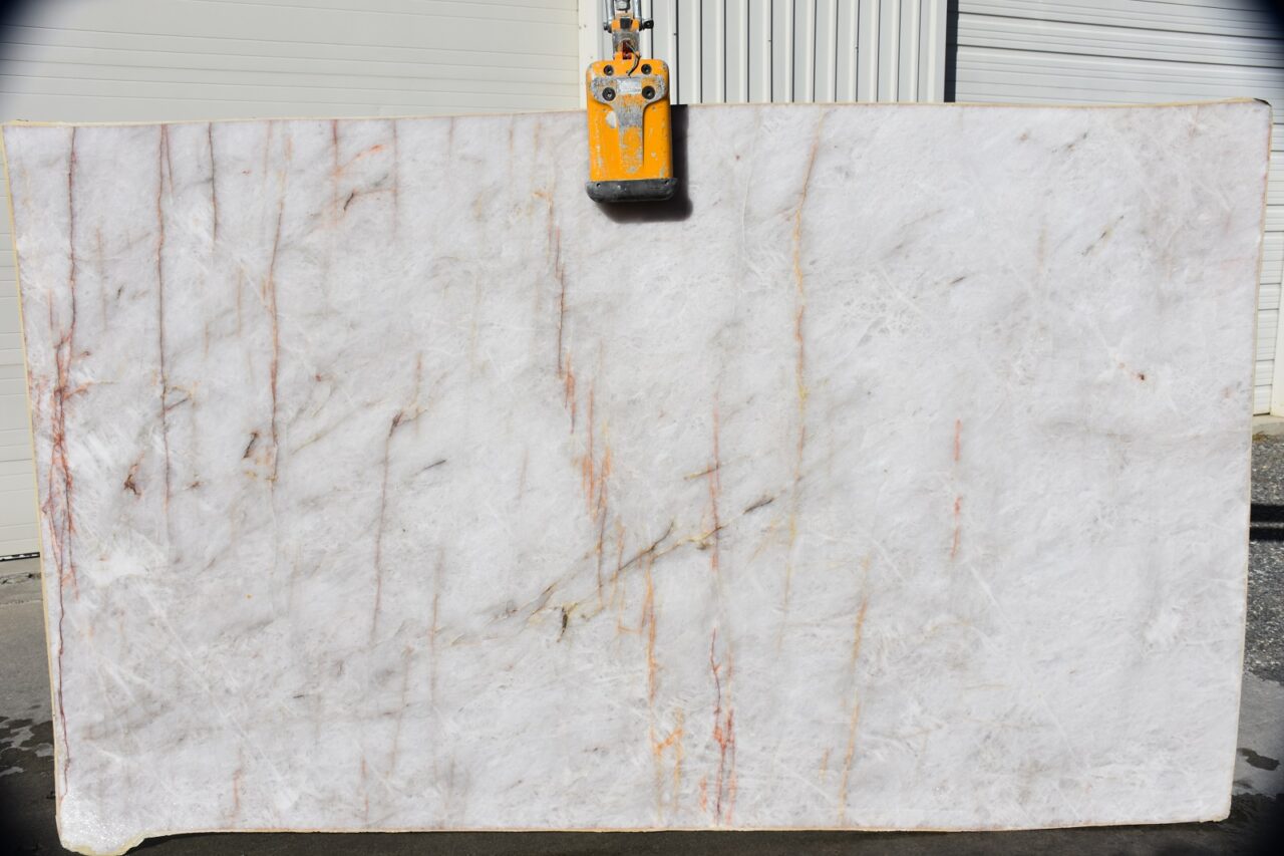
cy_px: 428
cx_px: 642
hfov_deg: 57.2
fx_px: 1177
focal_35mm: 33
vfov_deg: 40.0
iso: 100
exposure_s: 1/500
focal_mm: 22
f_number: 8
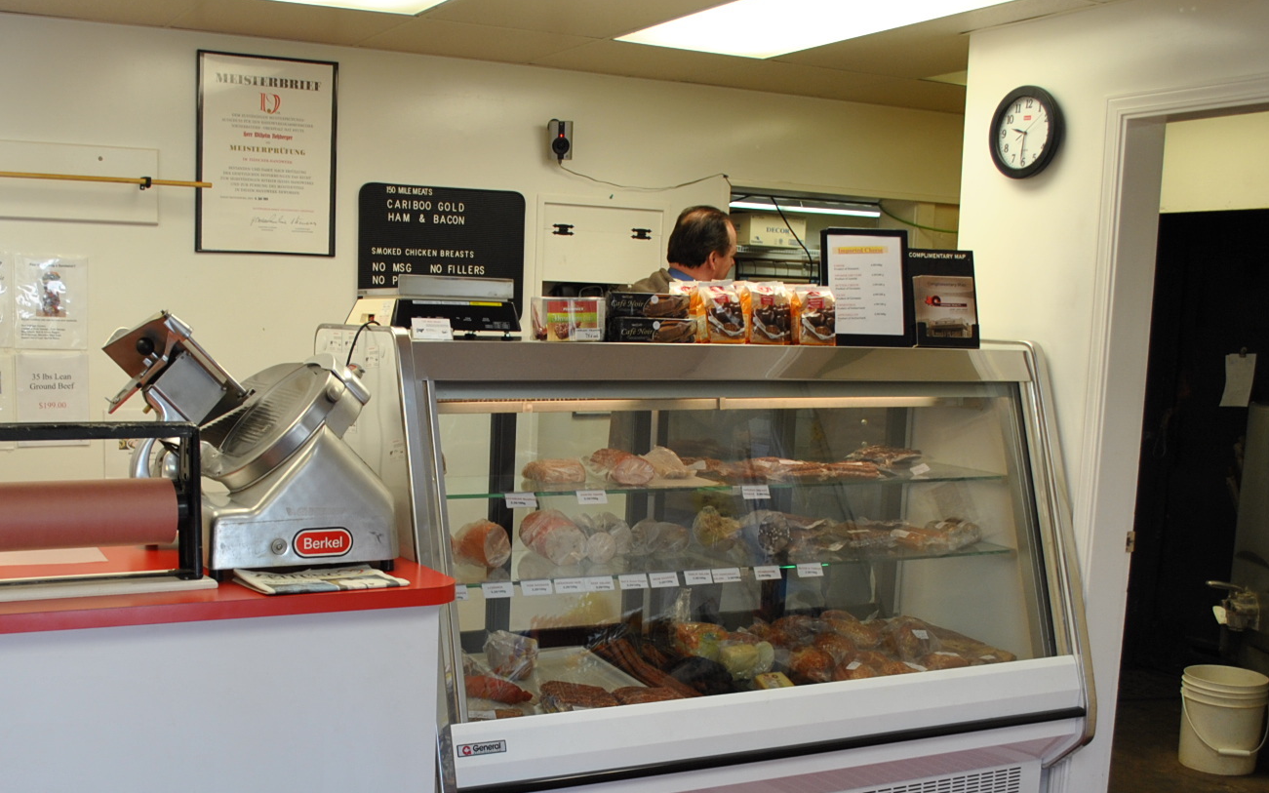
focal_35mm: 41
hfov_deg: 47.8
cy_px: 575
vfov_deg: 30.8
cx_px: 476
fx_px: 1418
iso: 200
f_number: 4.5
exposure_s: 1/80
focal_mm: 18
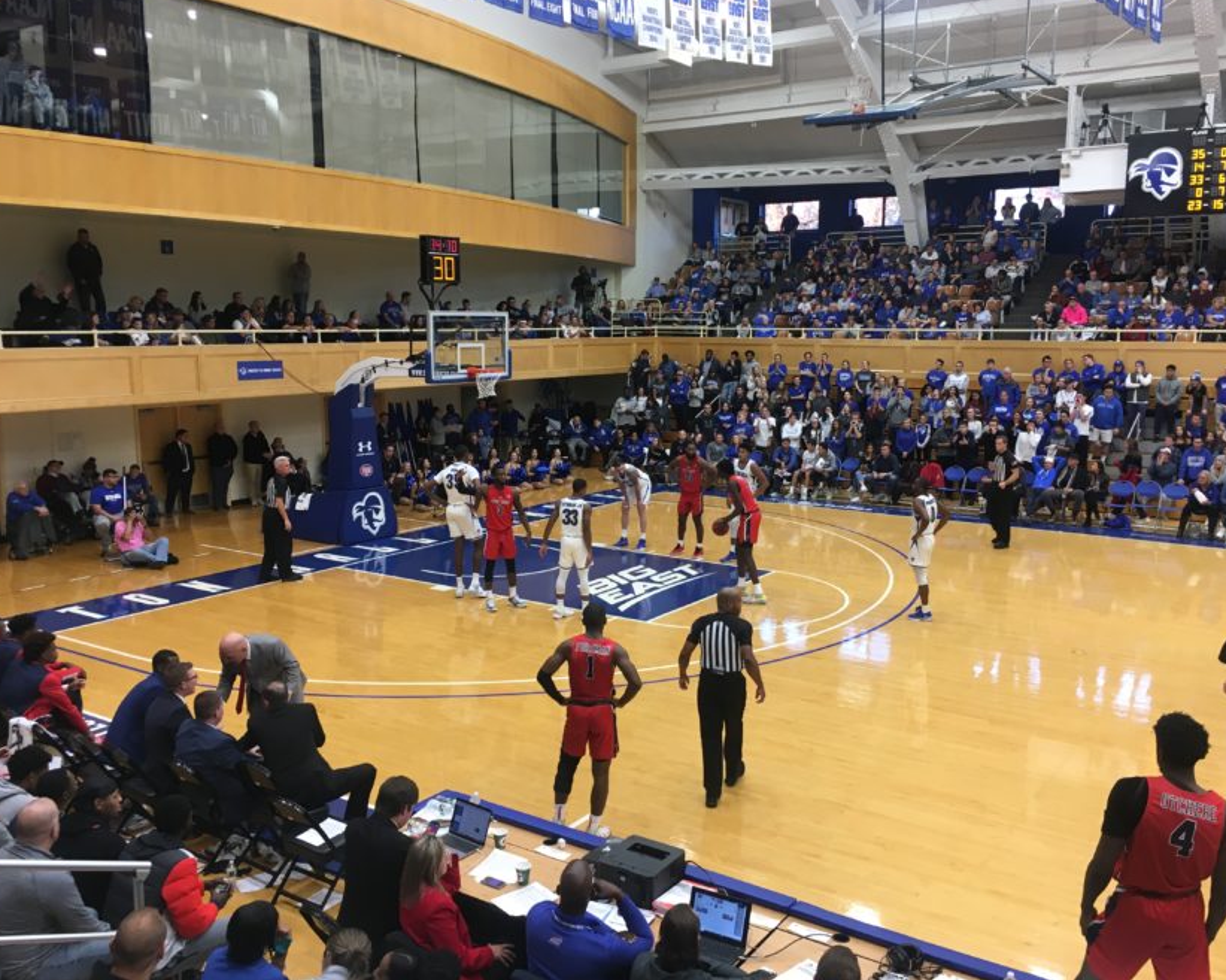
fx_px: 1124
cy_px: 483
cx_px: 649
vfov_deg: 47.1
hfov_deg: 57.2
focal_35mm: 31
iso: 32
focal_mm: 4.15
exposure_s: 1/30
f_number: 2.2
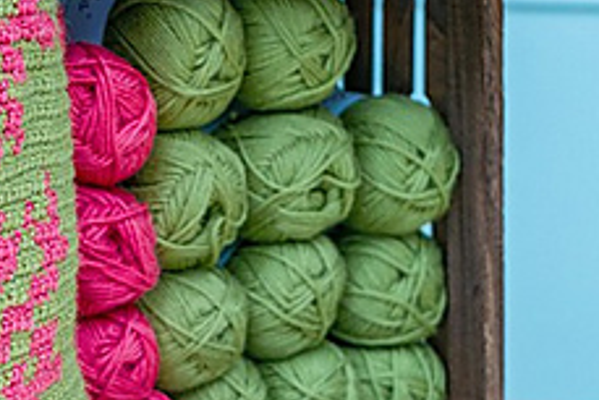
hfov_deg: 13.2
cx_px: -44
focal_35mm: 153
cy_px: 340
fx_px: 2547
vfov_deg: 9.0
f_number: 5.6
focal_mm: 70
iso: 640
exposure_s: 1/125
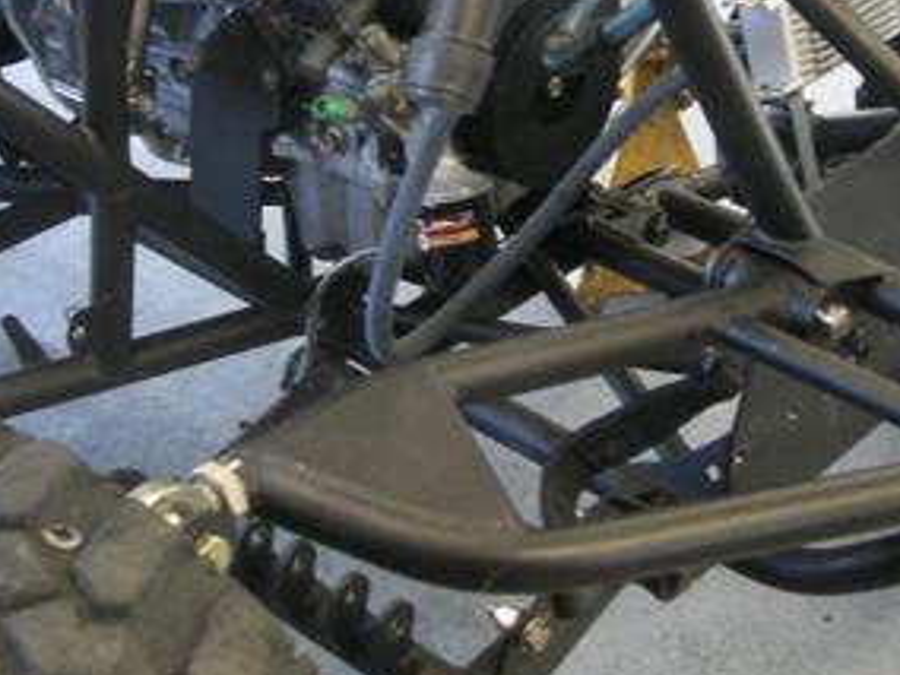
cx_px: 396
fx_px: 2054
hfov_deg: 24.7
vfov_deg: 18.3
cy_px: 35
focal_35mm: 79
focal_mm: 5.7
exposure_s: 1/8.4
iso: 60
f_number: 2.8
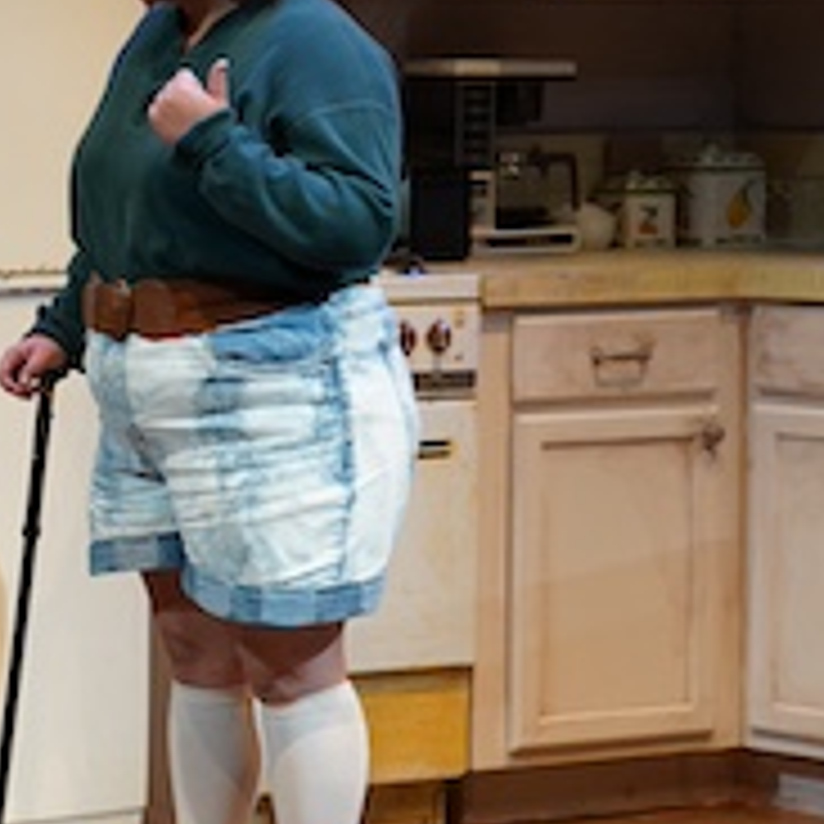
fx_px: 3797
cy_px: 311
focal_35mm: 141
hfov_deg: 11.8
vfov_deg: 12.4
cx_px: -403
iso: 2500
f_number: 4
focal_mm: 52
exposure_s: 1/200
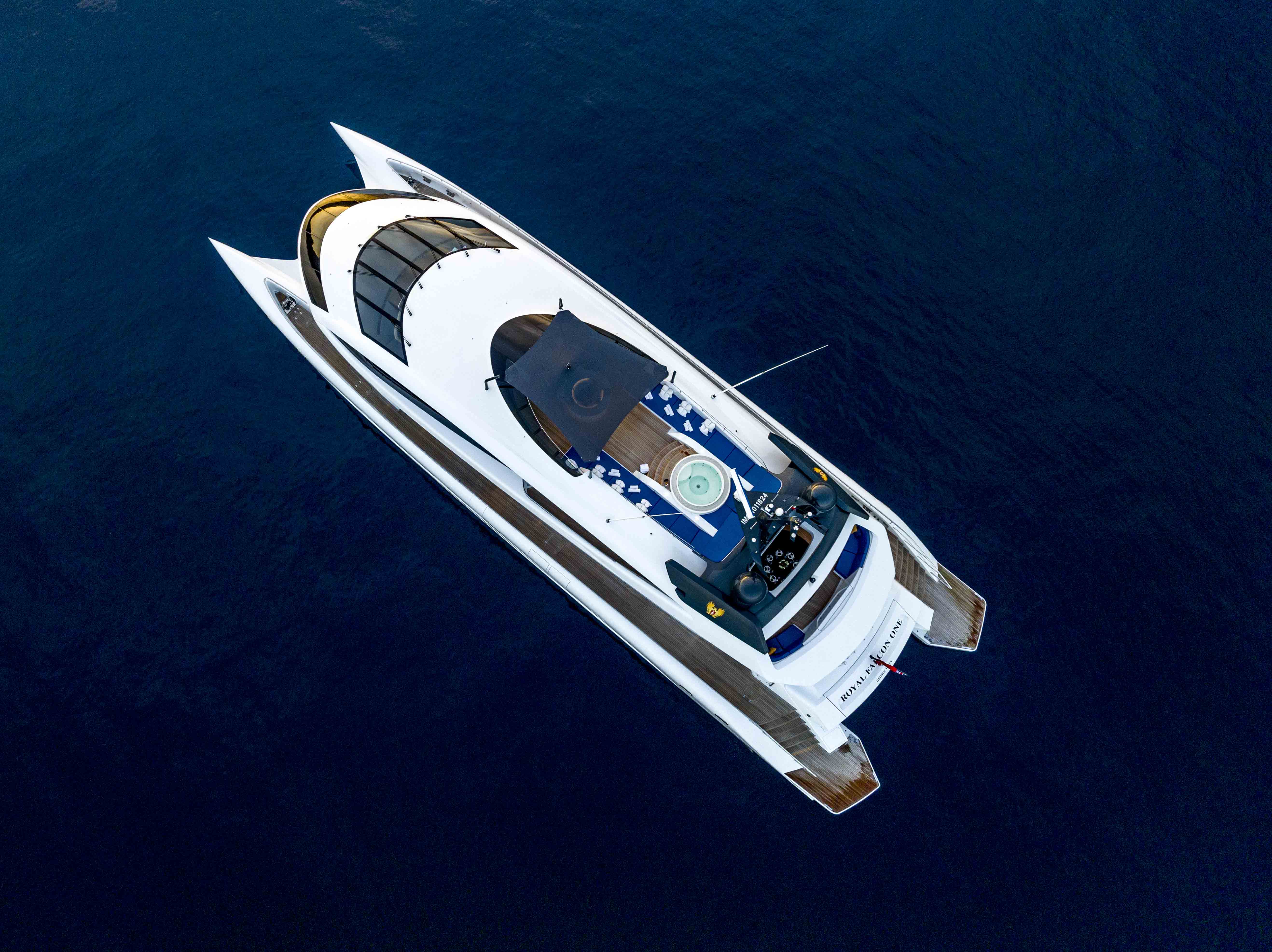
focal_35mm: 24
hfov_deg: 71.6
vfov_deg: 56.8
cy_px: 476
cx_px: 636
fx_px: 881
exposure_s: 1/160
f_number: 4.5
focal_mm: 12.29
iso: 100
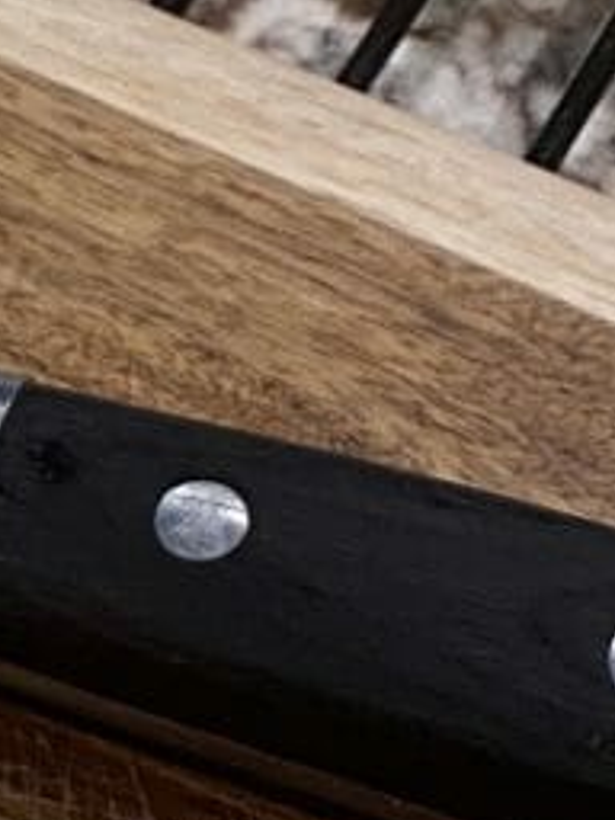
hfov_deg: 7.0
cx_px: -1051
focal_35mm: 195
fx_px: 4619
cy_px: 1124
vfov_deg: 9.9
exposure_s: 1/60
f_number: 1.8
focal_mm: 4.25
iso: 125
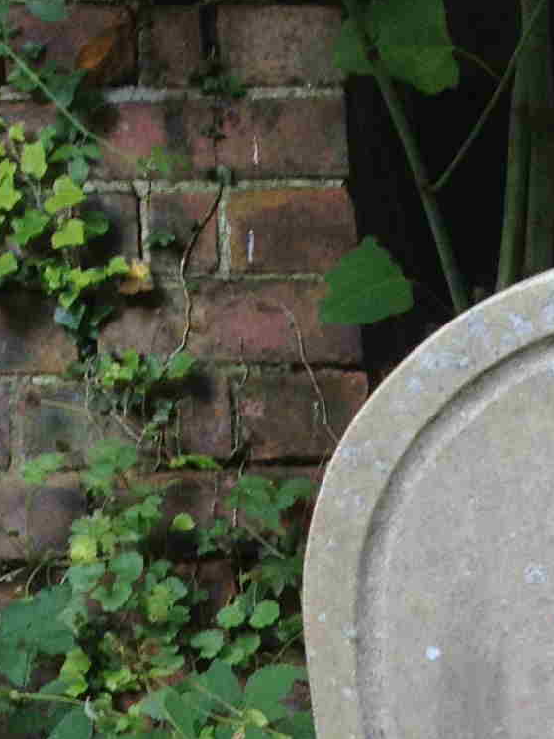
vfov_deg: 12.2
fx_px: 3266
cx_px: 1204
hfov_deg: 9.0
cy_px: 1137
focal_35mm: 153
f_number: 2.4
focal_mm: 4.28
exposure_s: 1/120
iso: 64
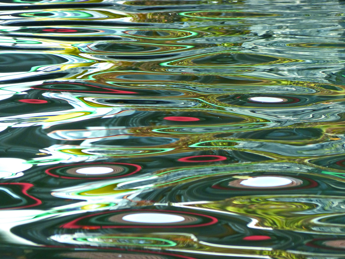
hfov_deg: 3.4
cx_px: 170
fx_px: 5799
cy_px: 133
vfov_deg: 2.6
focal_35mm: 582
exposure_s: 1/500
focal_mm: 100.5
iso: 320
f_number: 4
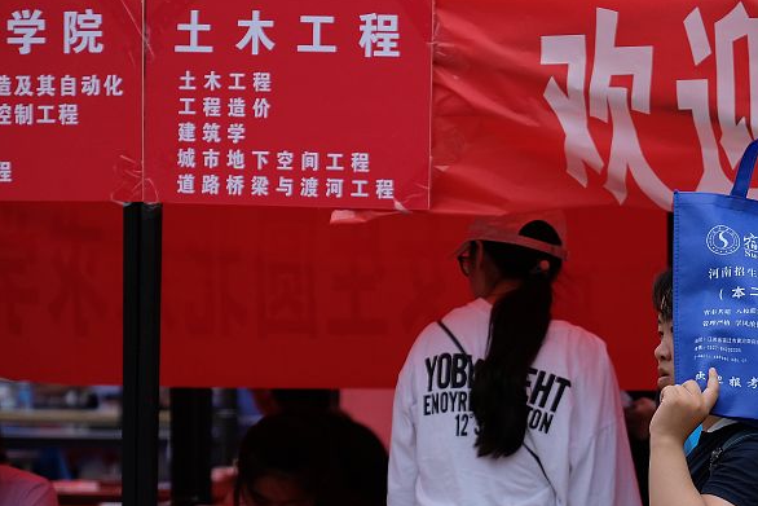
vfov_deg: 3.2
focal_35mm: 434
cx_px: 733
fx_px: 9140
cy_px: 510
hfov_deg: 4.7
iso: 400
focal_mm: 141.3
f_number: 5.6
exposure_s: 1/2000
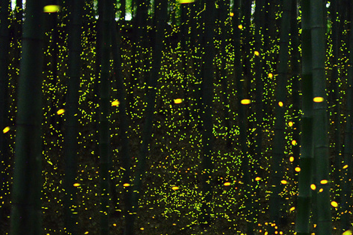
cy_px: 224
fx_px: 961
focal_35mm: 98
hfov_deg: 20.2
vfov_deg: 13.8
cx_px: 348
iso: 1000
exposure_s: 30
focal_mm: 30
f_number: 1.4
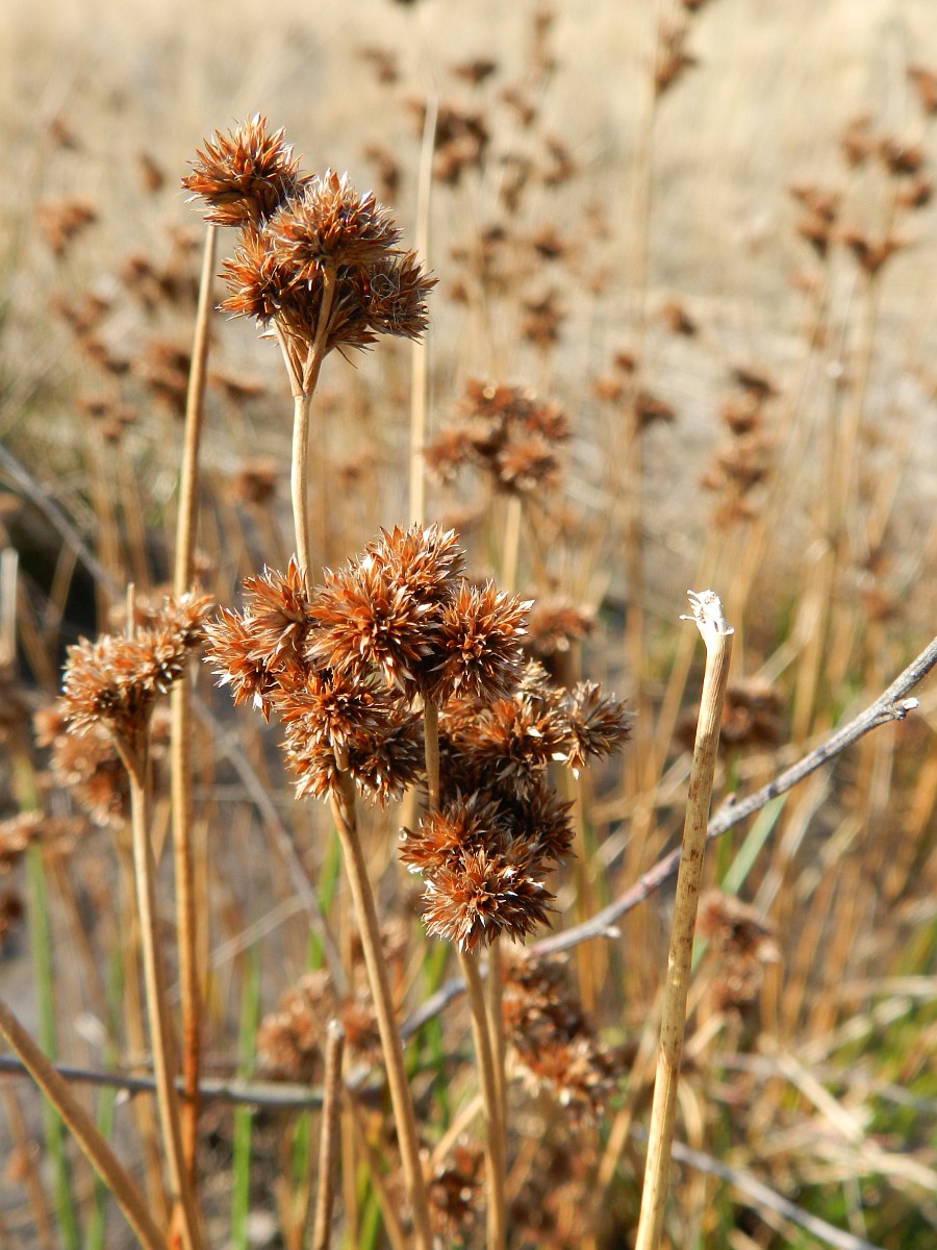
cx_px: 468
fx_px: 1155
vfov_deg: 56.8
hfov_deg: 44.2
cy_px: 625
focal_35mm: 32
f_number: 3.7
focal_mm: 5.6
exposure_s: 1/400
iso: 160
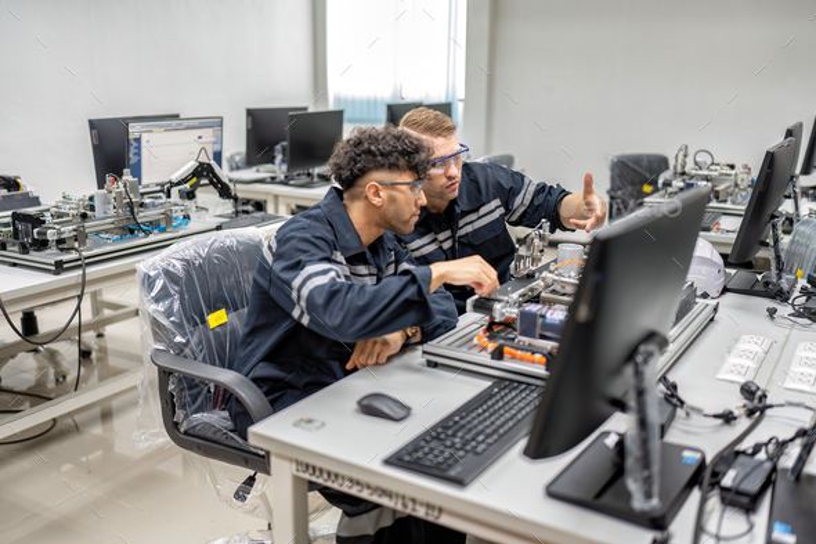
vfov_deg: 37.8
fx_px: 793
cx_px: 408
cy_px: 272
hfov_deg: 54.4
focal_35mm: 35
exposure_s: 1/500
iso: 1000
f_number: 1.4
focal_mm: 35
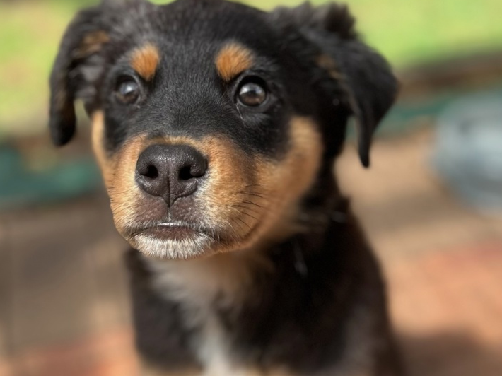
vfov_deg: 29.1
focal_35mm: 50
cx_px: 263
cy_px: 189
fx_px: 725
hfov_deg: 38.2
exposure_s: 1/909
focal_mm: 5.7
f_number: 1.5
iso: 50
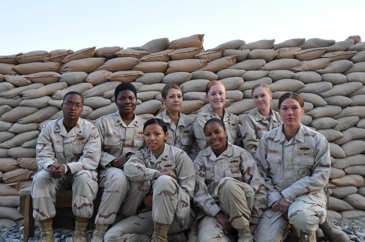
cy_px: 121
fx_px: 334
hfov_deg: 57.3
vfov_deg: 39.9
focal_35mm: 33
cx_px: 182
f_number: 7.1
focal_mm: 22
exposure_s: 1/50
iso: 200
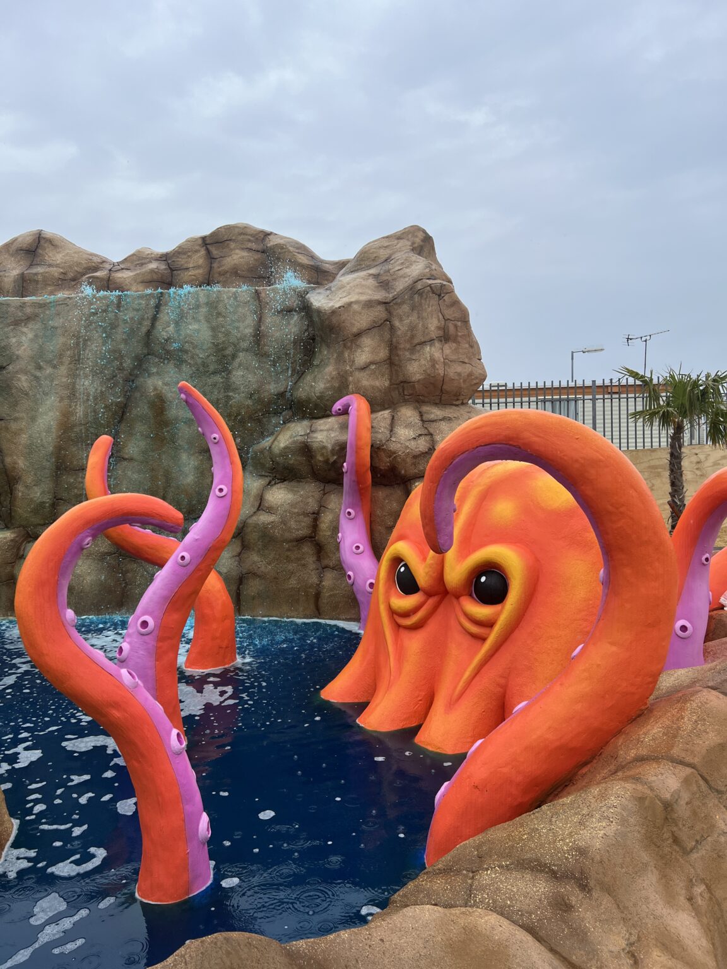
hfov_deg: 53.1
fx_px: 728
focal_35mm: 26
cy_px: 484
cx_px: 364
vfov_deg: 67.3
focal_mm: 5.7
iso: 50
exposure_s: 1/1779
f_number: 1.5
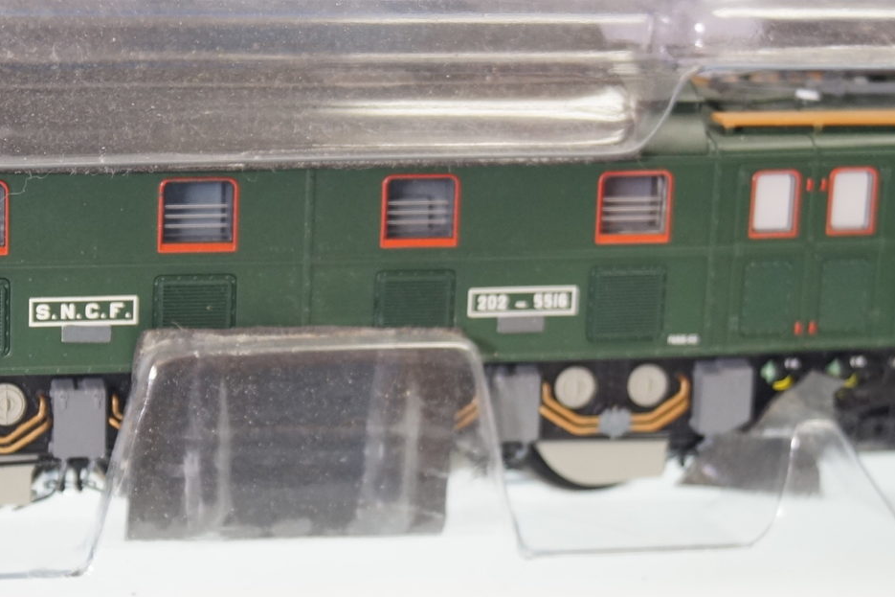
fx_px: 2287
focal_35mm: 92
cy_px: 309
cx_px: 197
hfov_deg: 21.9
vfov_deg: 14.9
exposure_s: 1/60
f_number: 4.5
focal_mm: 28
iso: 500
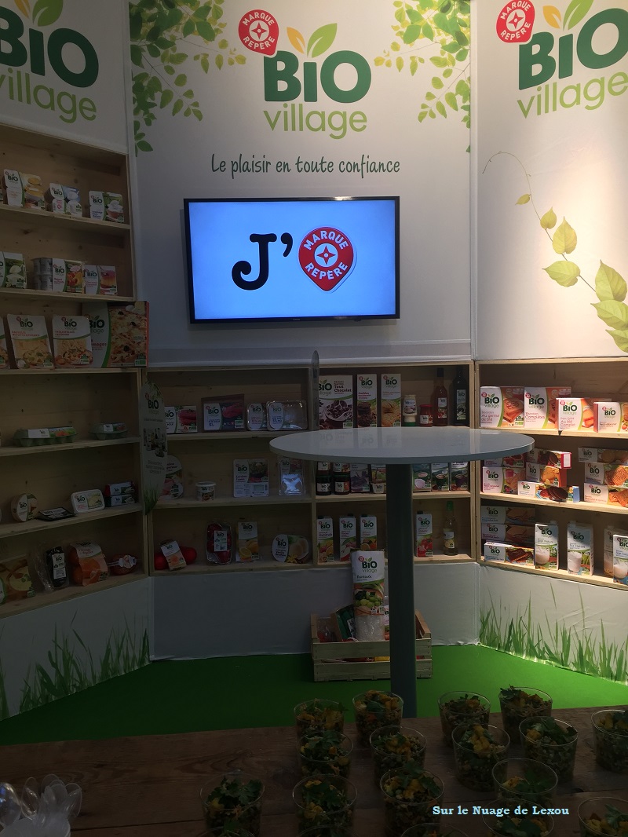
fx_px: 701
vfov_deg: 61.6
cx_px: 314
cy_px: 418
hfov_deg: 48.2
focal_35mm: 29
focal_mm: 4.15
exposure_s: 1/100
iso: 40
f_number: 2.2
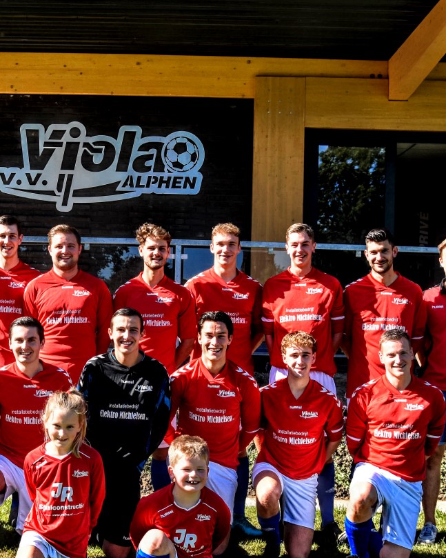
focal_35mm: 62
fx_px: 1023
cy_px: 347
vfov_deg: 30.4
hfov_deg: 24.3
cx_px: 117
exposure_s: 1/1250
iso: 400
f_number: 5.6
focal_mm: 22
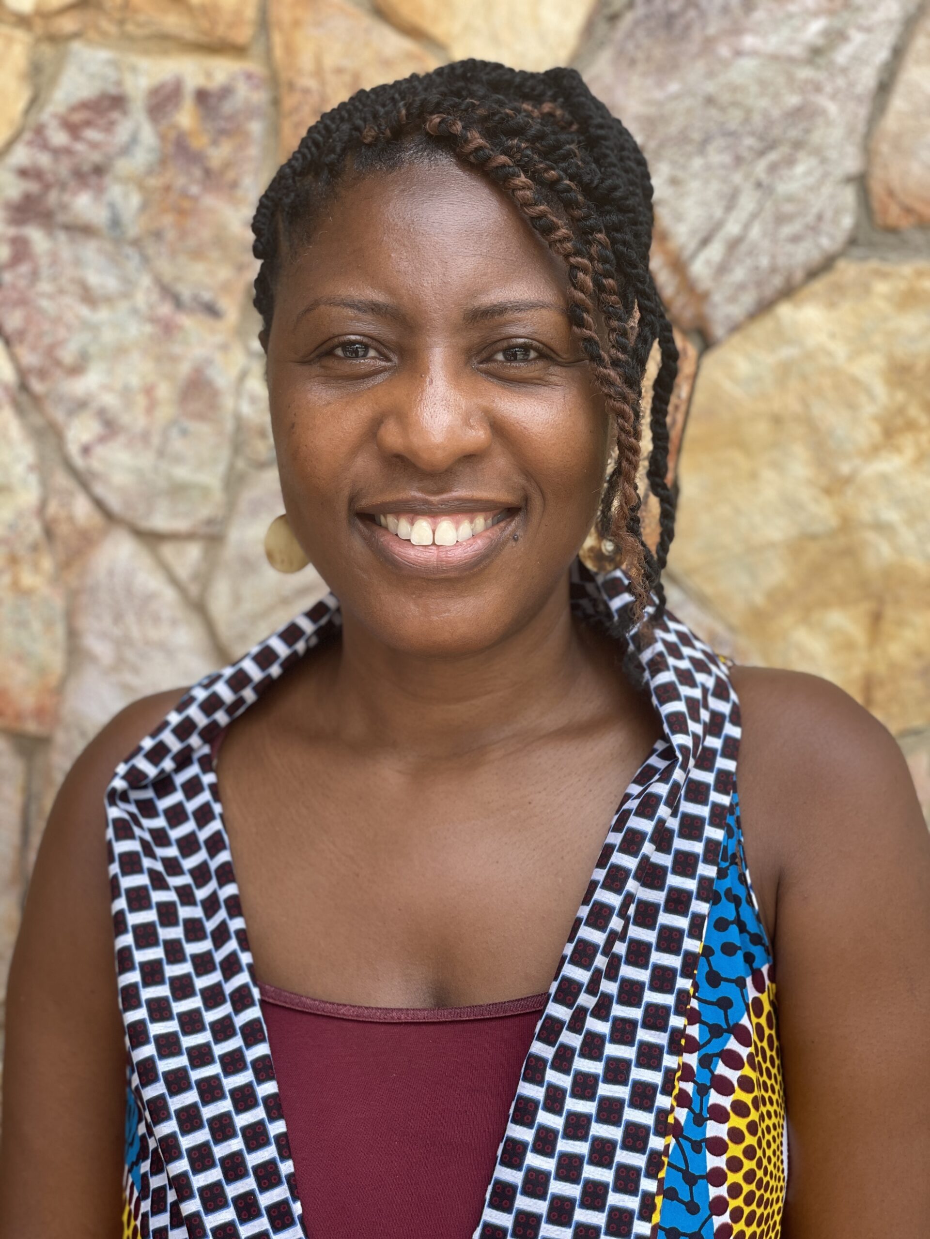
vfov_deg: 36.8
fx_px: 1863
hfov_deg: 28.0
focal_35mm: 52
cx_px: 465
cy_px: 620
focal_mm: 6
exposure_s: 1/122
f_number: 2
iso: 25
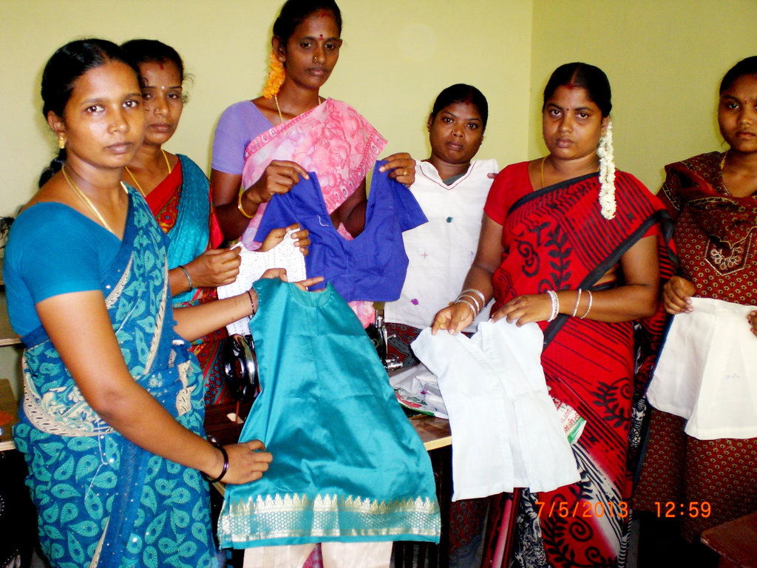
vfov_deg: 37.7
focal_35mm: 38
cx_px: 378
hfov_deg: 49.0
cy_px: 284
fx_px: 831
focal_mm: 6.3
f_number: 3.1
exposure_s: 1/60
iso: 200
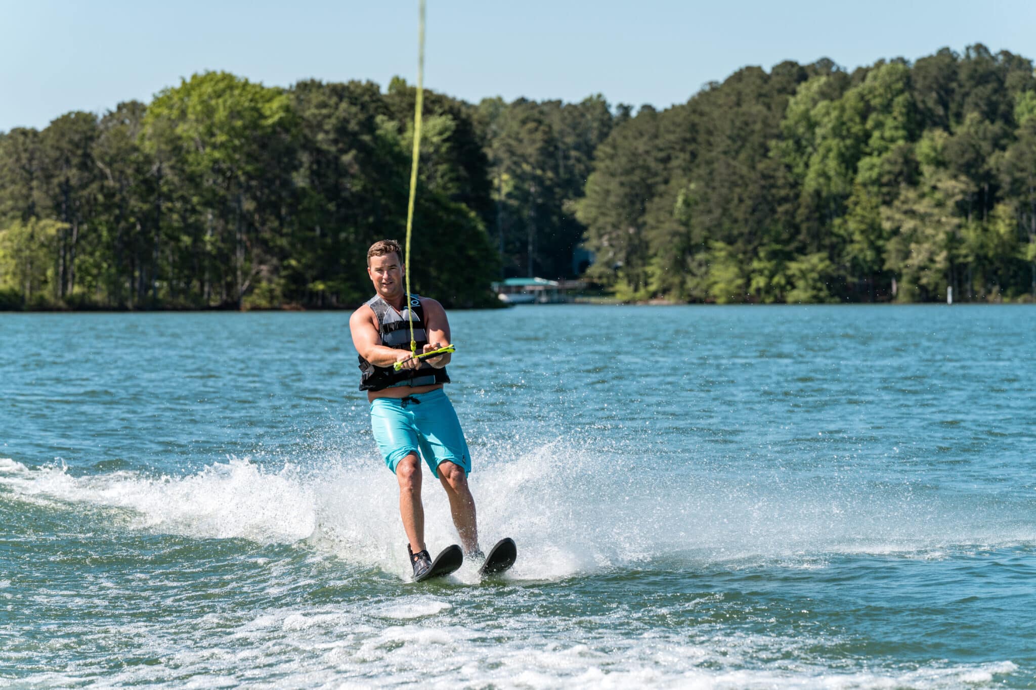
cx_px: 518
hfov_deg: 13.6
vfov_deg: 9.1
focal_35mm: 151
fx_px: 4345
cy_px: 345
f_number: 6.3
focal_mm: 151
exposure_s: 1/800
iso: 160
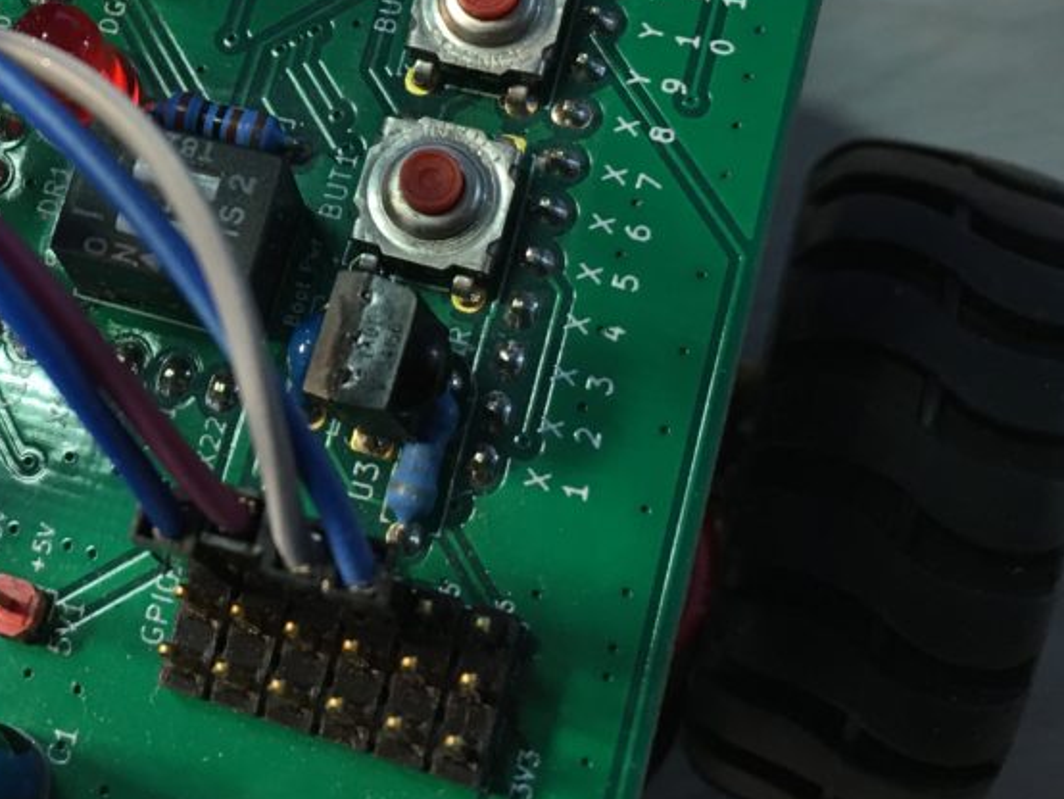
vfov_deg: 21.4
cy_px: 67
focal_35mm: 67
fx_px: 2060
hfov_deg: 28.0
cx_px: 127
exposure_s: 1/17
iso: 64
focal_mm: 4.15
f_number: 2.2
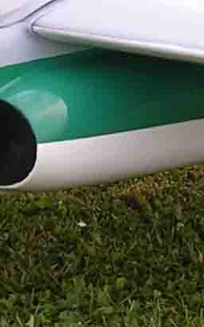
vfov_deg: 8.7
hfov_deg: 5.4
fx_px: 2153
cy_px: 177
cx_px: 178
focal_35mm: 242
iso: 50
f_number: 3
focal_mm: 7.1
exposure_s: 1/301
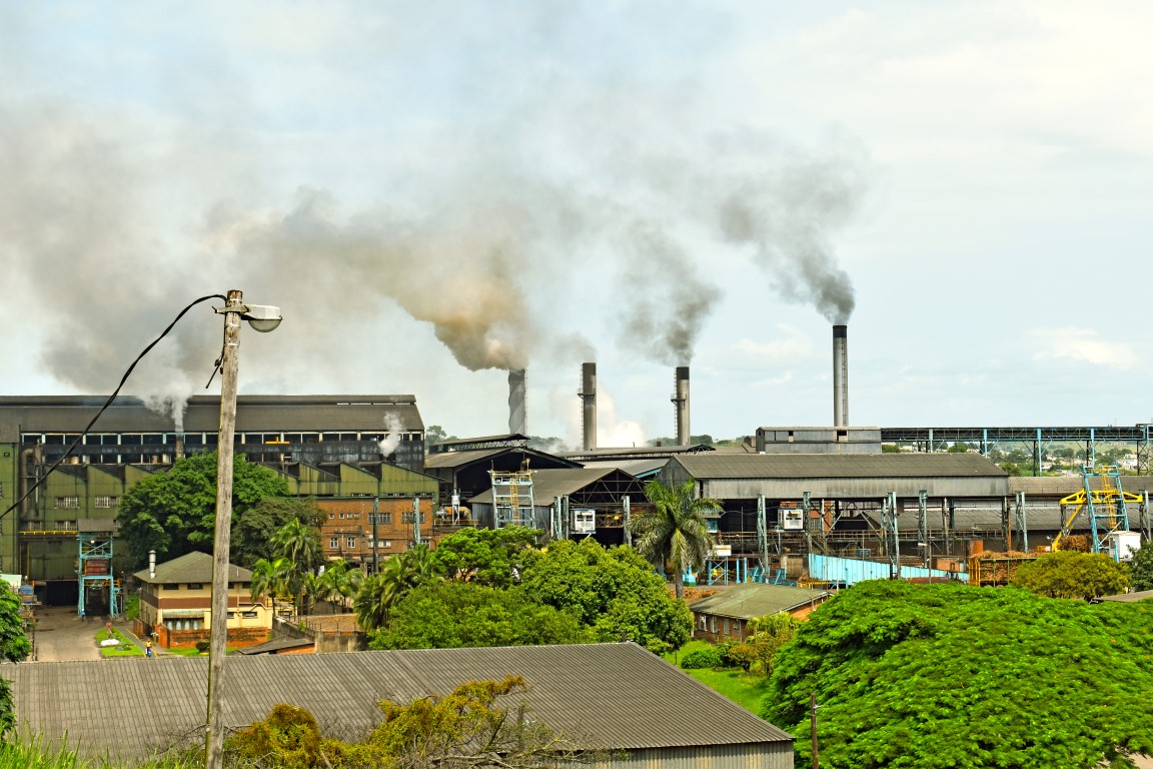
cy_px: 384
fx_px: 2210
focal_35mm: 69
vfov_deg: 19.7
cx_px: 576
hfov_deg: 29.2
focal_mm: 46
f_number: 8
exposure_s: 1/250
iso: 100
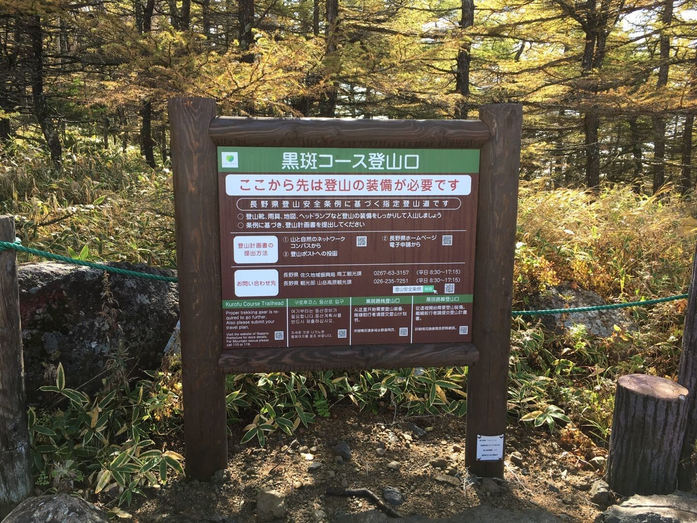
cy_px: 262
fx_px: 584
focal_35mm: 29
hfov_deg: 61.7
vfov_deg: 48.2
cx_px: 348
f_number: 2.2
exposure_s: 1/190
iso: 25
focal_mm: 4.15
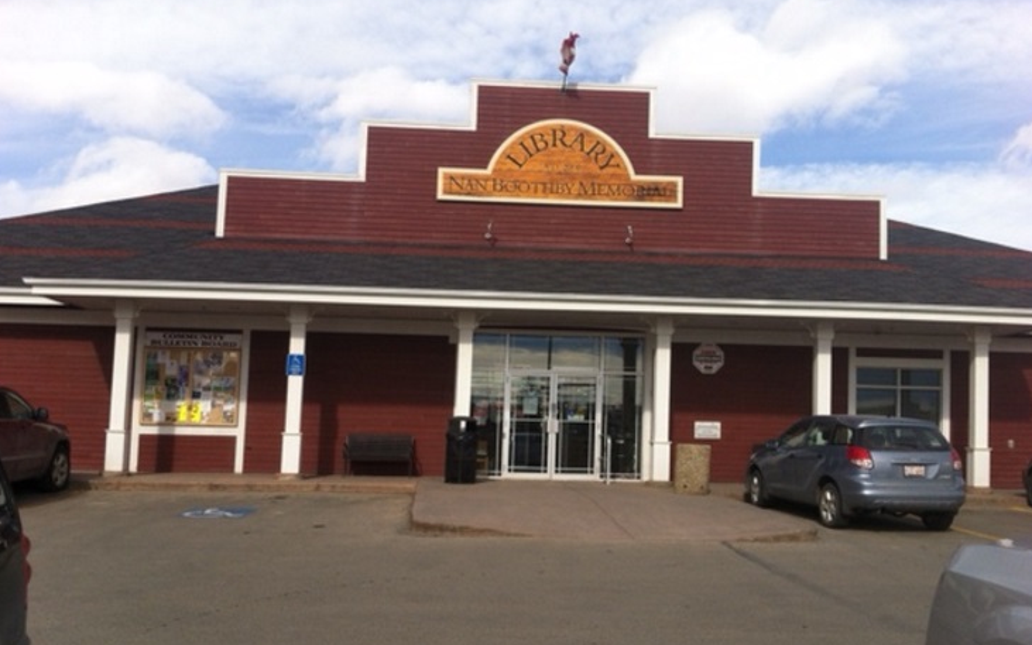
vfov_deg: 33.6
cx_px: 520
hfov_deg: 51.5
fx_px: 1069
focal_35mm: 38
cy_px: 357
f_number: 2.8
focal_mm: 3.85
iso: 80
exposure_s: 1/1117
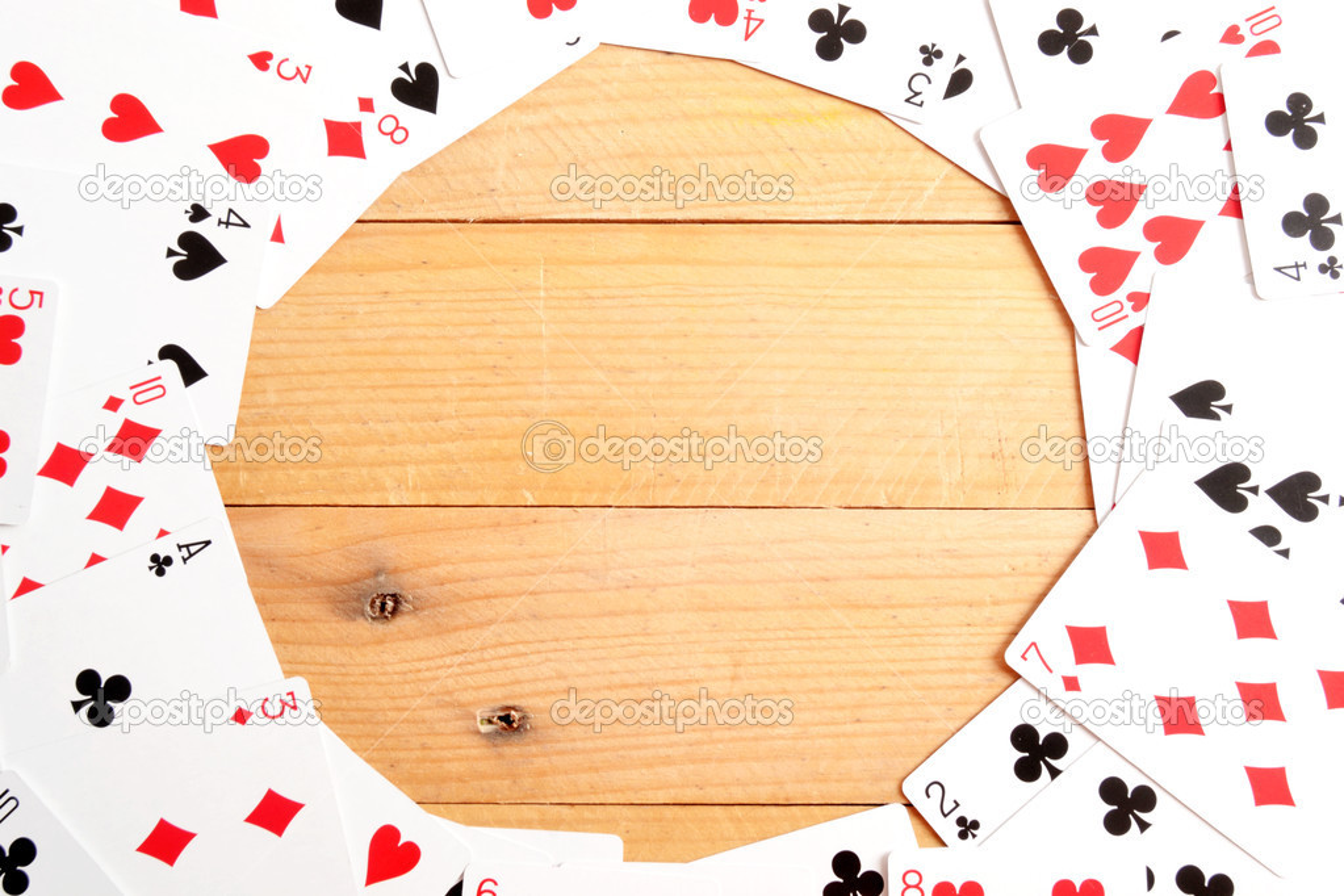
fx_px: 1960
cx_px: 672
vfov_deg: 25.8
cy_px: 448
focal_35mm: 52
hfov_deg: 37.9
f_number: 14
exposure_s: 1/100
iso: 200
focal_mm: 35
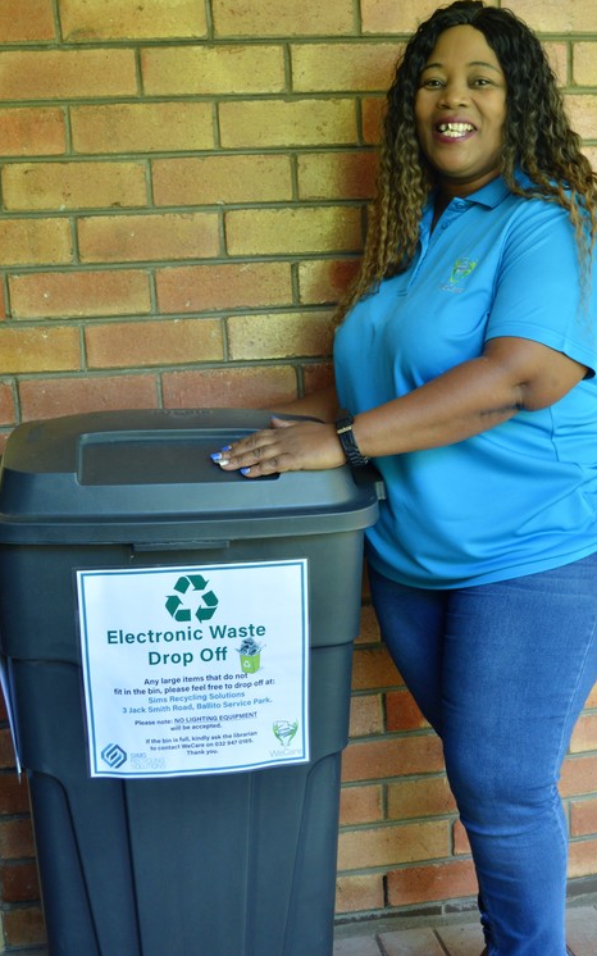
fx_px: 1042
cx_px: 318
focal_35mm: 40
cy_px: 480
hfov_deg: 32.0
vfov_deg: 49.3
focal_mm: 26
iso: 400
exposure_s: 1/50
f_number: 4.2
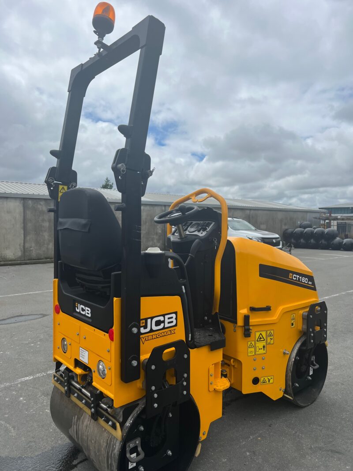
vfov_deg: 67.3
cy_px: 236
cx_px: 176
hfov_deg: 53.1
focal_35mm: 26
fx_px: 354
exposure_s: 1/9434
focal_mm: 5.7
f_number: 1.5
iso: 50
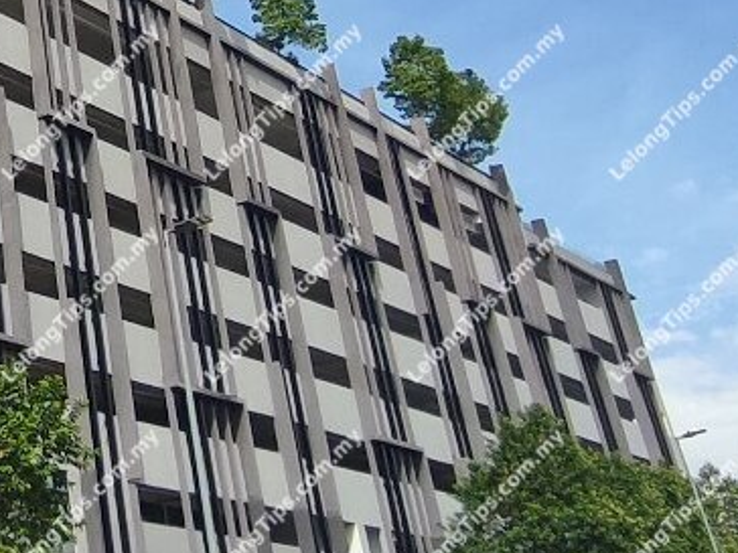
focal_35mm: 55
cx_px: -174
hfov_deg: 29.4
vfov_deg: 22.2
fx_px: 1173
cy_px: -265
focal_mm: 1.65
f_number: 2.2
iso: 50
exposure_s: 1/1156
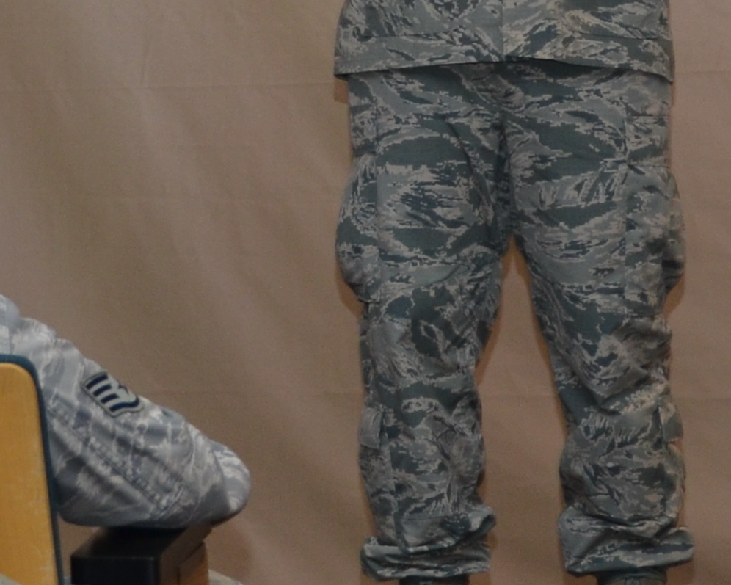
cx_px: 641
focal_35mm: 278
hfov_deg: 6.9
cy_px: 81
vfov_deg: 5.6
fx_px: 6015
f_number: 5.6
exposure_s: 1/60
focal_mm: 40
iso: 400
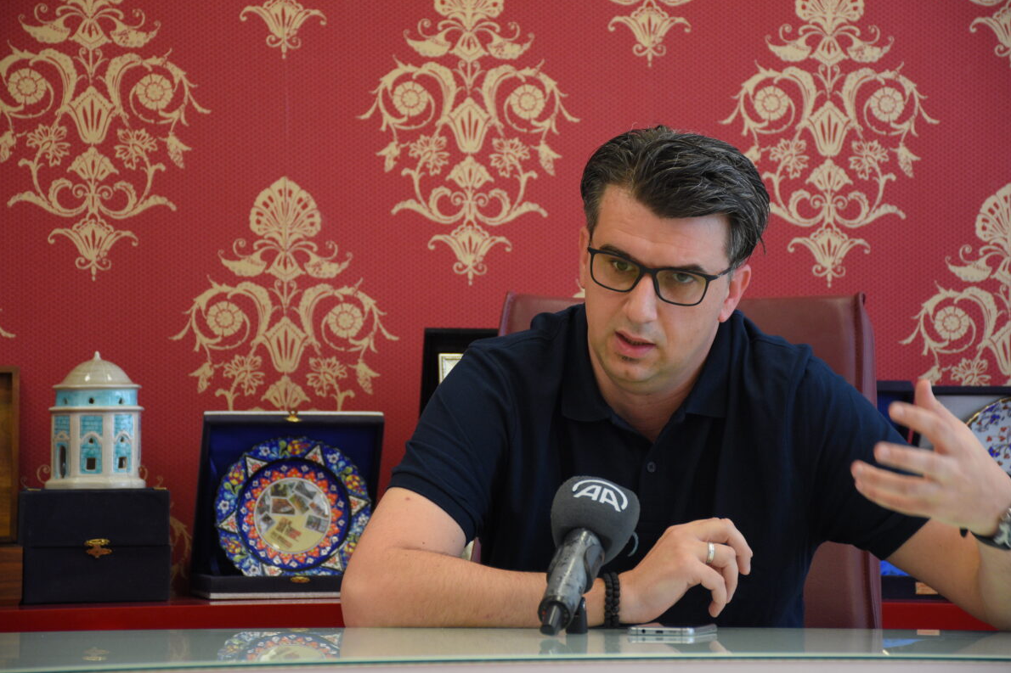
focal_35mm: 121
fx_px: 3397
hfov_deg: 16.9
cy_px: 336
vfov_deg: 11.3
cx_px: 503
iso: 1100
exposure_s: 1/125
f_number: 5.3
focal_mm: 80
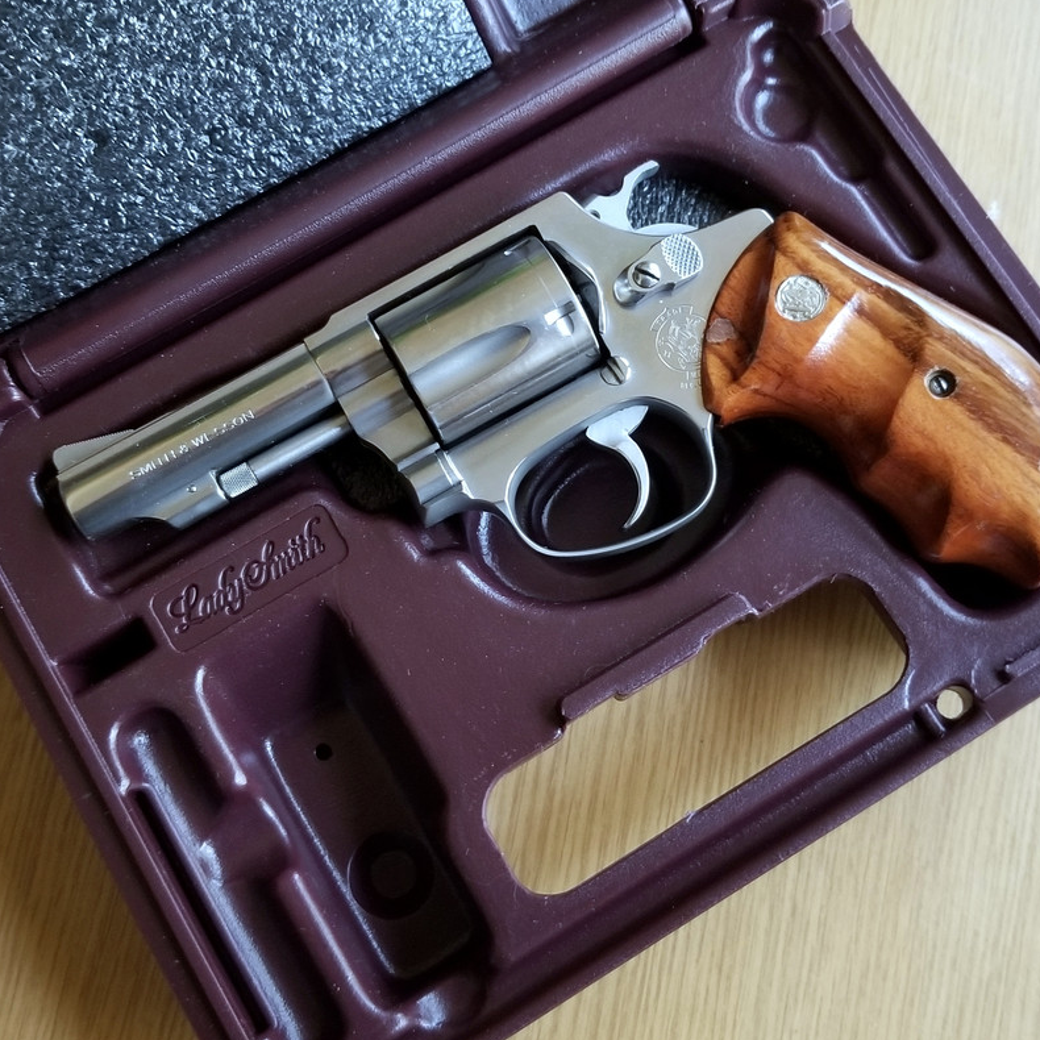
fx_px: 1054
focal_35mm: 31
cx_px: 517
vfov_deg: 52.5
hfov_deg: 52.5
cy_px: 520
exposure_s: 1/13
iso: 200
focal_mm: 4.25
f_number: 1.7
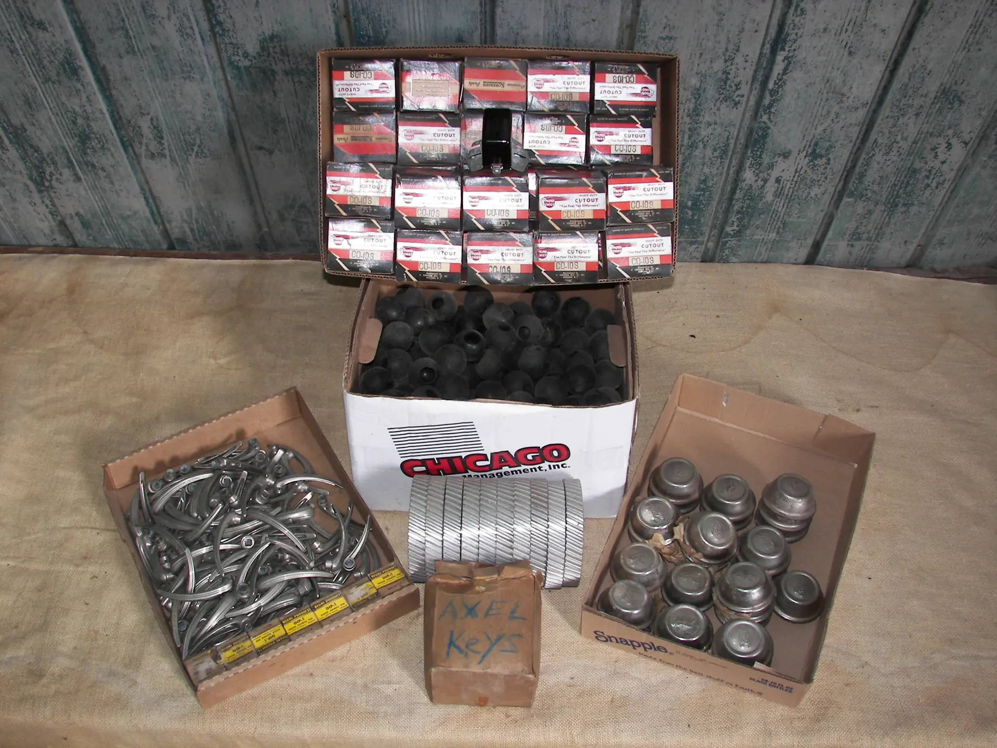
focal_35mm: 36
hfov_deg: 51.4
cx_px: 498
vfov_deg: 39.7
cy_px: 374
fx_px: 1037
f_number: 2.8
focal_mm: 6
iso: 100
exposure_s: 1/30
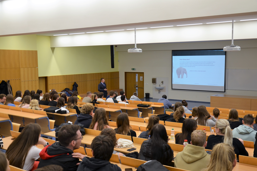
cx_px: 129
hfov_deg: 50.1
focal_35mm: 39
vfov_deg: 34.6
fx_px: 275
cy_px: 87
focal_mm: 25
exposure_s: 1/80
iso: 400
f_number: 4.5
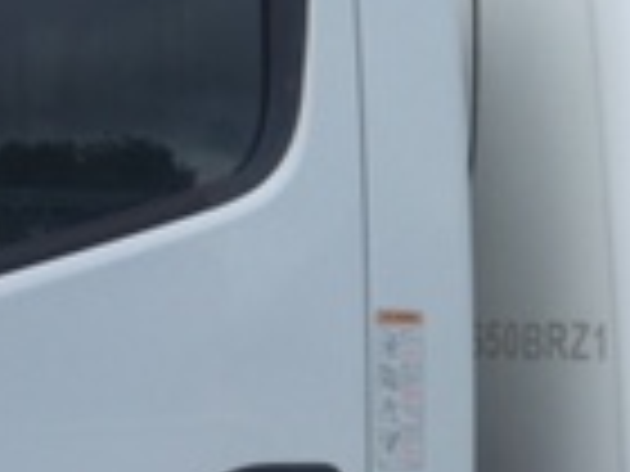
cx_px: 688
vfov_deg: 11.1
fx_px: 2421
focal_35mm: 133
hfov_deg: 14.5
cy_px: 414
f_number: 2.2
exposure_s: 1/1364
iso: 32
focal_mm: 4.15
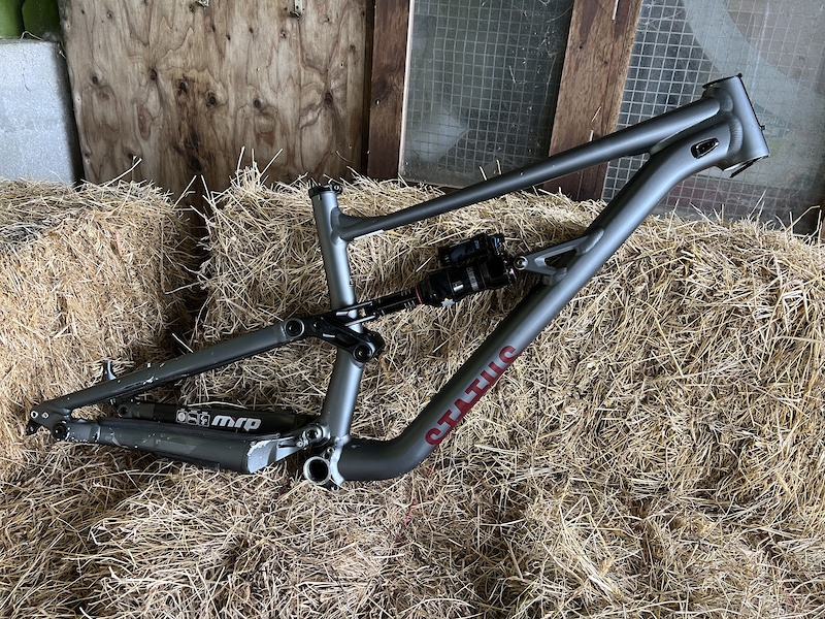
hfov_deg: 67.3
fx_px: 620
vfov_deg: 53.1
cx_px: 412
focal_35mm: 26
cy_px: 310
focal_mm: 5.7
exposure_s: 1/65
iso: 125
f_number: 1.5
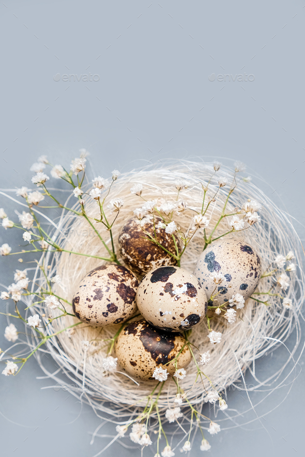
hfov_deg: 16.5
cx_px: 152
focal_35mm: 83
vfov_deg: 24.5
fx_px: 1055
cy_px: 228
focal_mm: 55
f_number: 5.6
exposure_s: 1/30
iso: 320
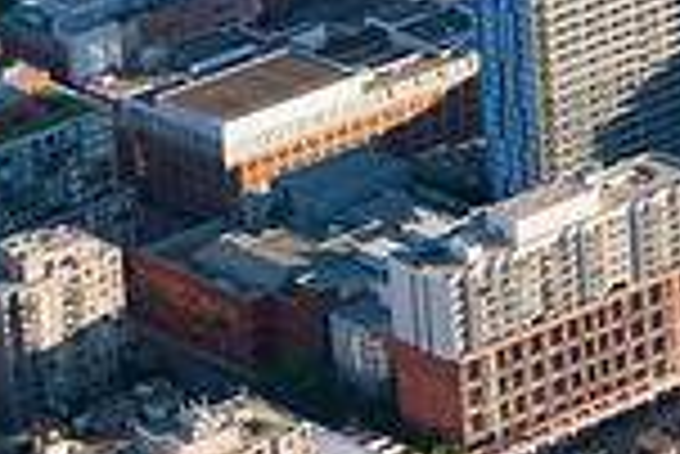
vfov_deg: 4.4
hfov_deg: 6.0
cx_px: 2382
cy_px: -874
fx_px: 5767
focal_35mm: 305
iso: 1250
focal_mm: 40
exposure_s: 1/1000
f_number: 4.5
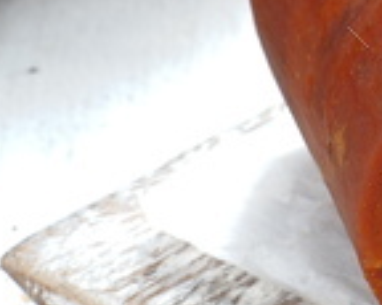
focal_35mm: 204
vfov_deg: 7.5
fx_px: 2305
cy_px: -52
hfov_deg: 9.3
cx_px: 531
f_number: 8
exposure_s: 1/80
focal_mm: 35
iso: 100
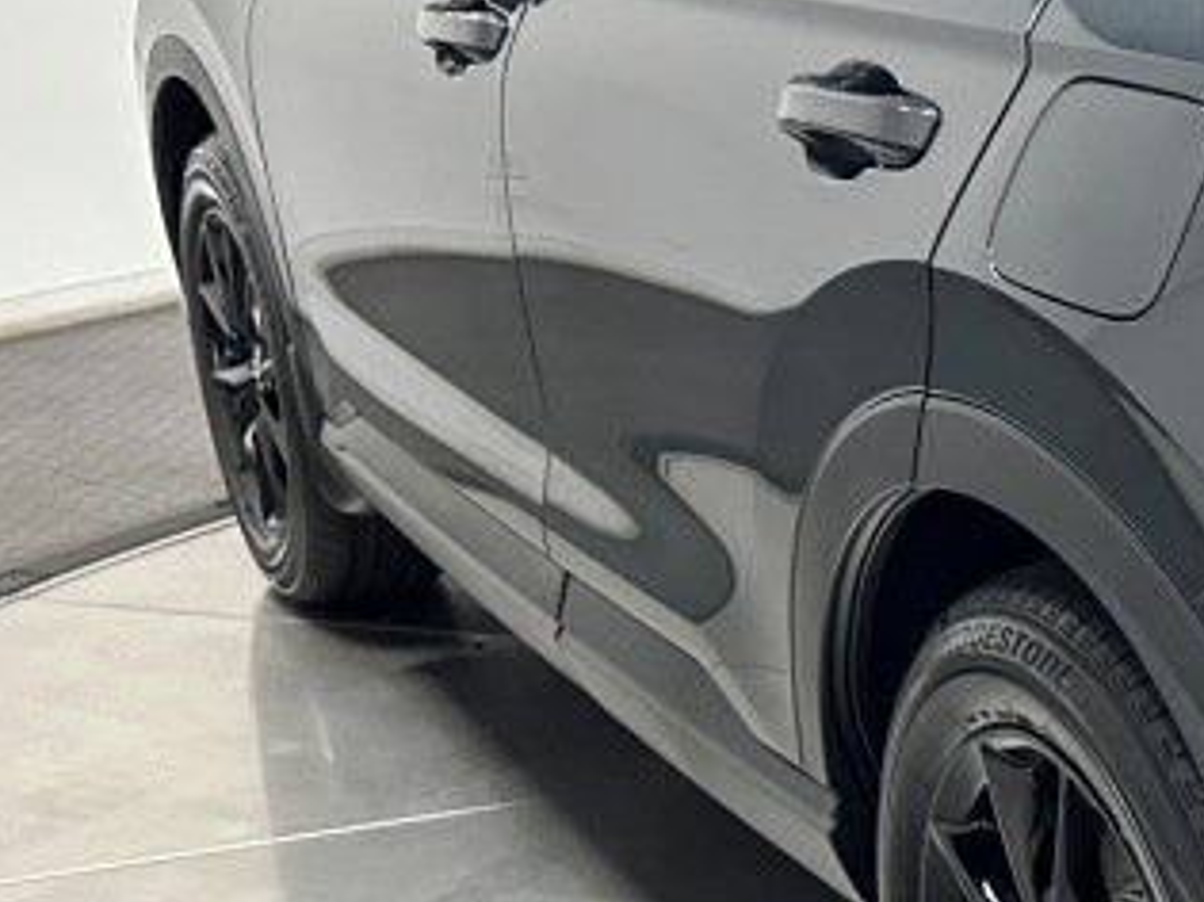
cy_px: 417
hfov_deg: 21.5
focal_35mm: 78
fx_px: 2712
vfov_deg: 18.9
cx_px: 1735
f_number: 1.78
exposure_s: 1/60
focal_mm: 6.86
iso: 500
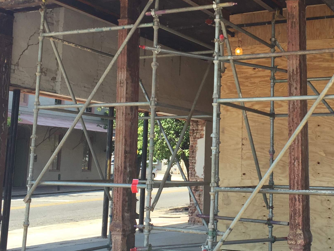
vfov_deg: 25.1
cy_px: 76
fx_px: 560
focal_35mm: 58
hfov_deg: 32.9
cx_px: 224
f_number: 2.2
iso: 32
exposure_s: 1/460
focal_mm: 4.15
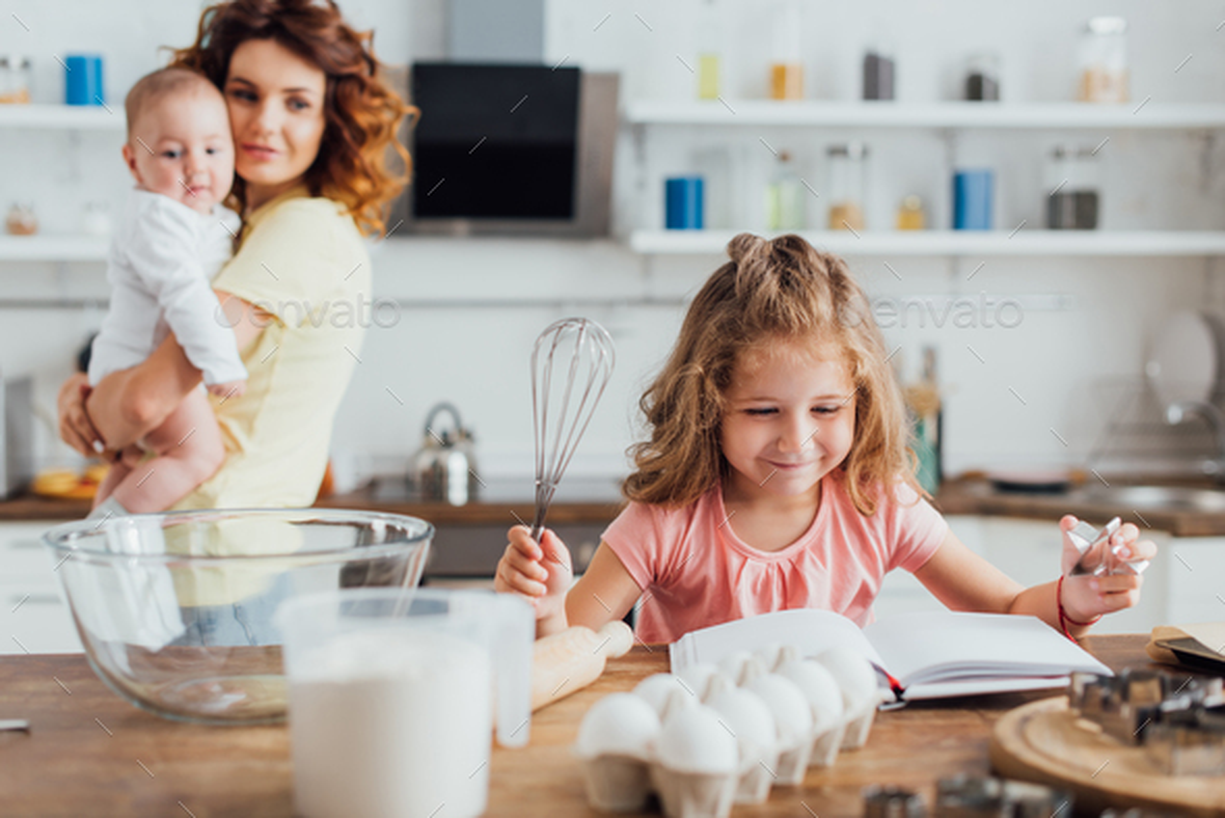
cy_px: 409
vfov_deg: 27.0
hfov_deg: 39.6
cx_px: 612
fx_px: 1702
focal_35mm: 50
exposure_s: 1/200
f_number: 3.2
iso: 100
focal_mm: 50
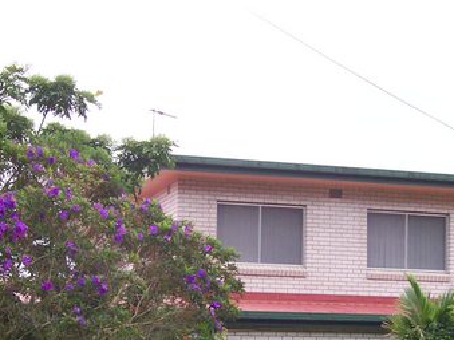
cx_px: 228
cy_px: 327
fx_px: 1114
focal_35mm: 85
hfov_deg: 23.0
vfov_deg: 17.0
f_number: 2.7
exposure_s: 1/315
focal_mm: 6
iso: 80
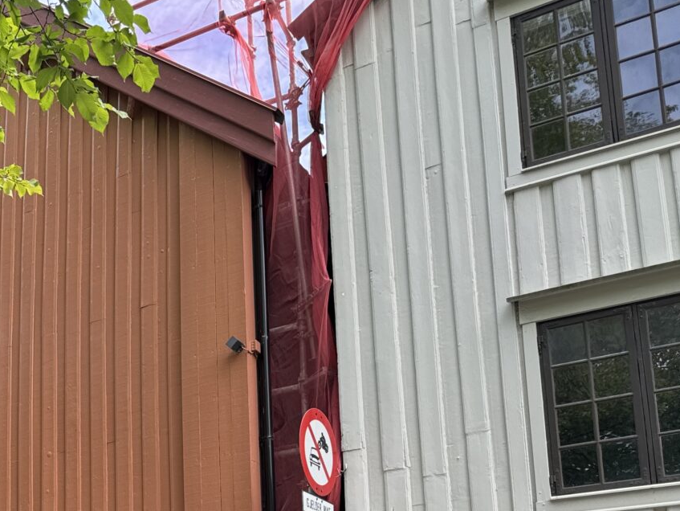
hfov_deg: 29.7
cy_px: 524
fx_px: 1140
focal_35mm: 58
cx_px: -80
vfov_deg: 24.0
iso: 80
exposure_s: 1/549
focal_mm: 6.76
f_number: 1.78
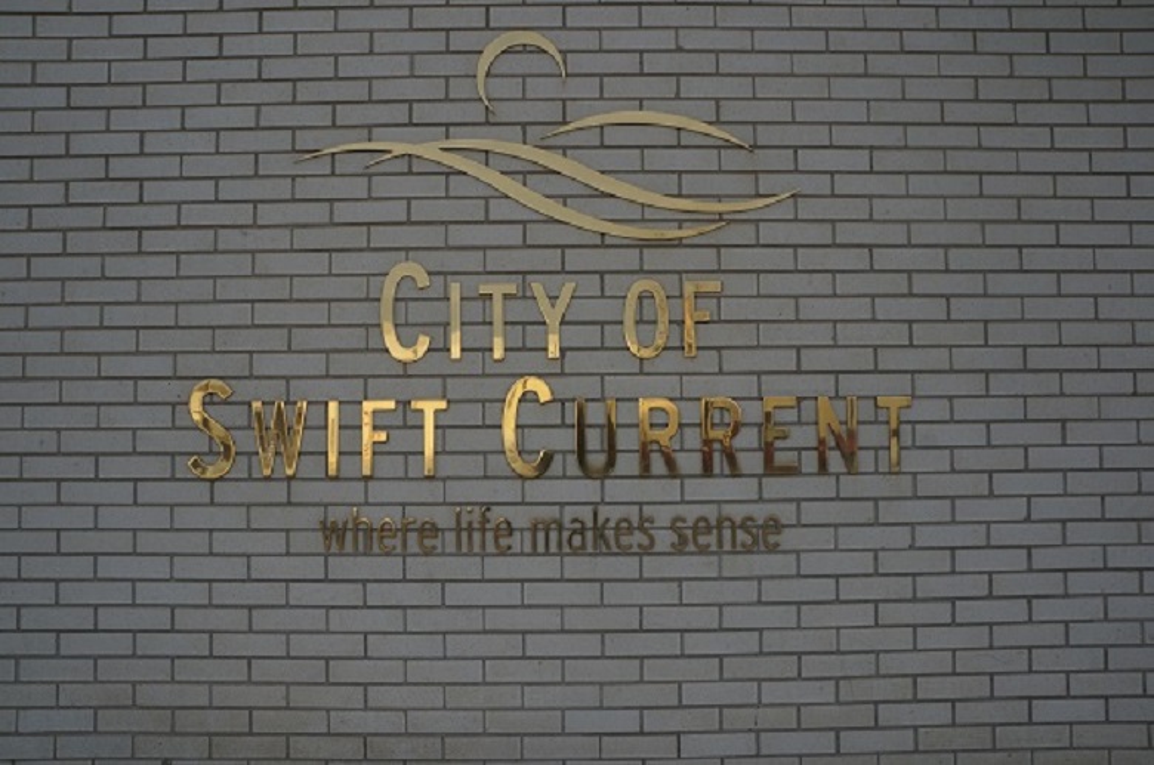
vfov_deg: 43.4
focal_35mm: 30
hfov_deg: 62.0
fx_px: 960
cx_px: 577
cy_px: 382
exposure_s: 1/125
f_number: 10
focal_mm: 20
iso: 100
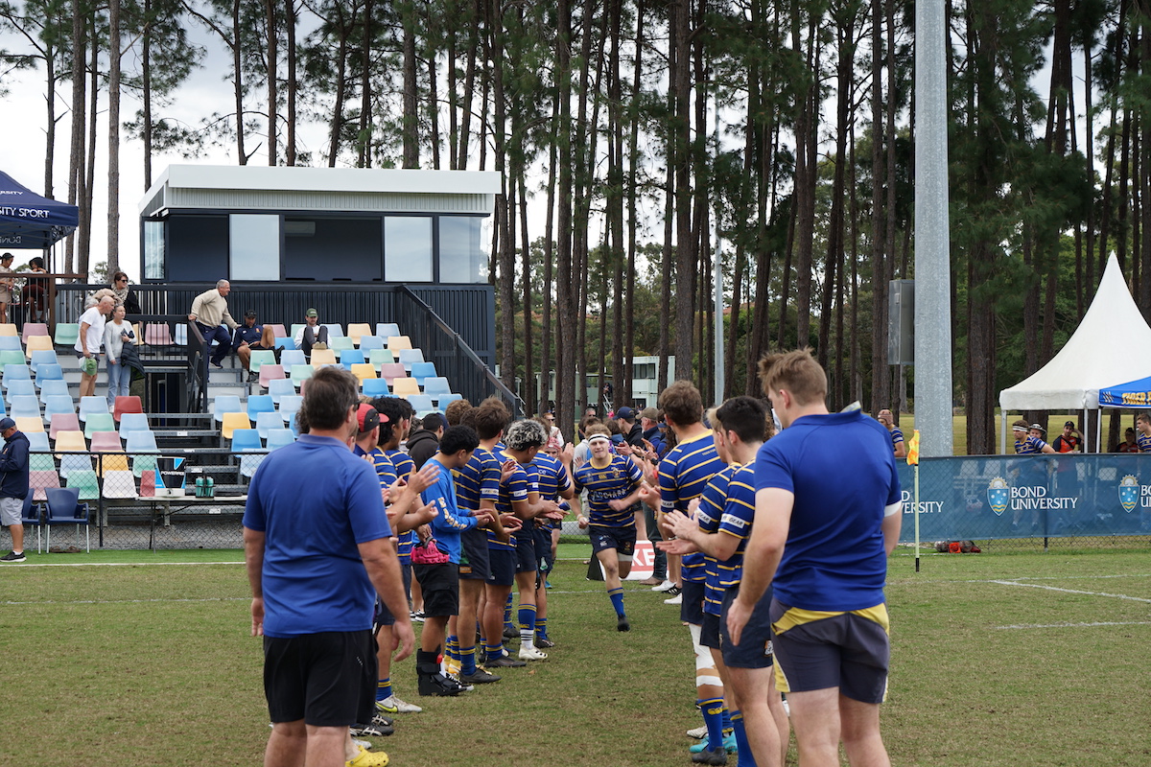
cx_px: 576
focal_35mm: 70
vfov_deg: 19.5
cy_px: 384
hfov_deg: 28.8
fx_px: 2238
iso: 200
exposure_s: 1/160
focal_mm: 70
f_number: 8
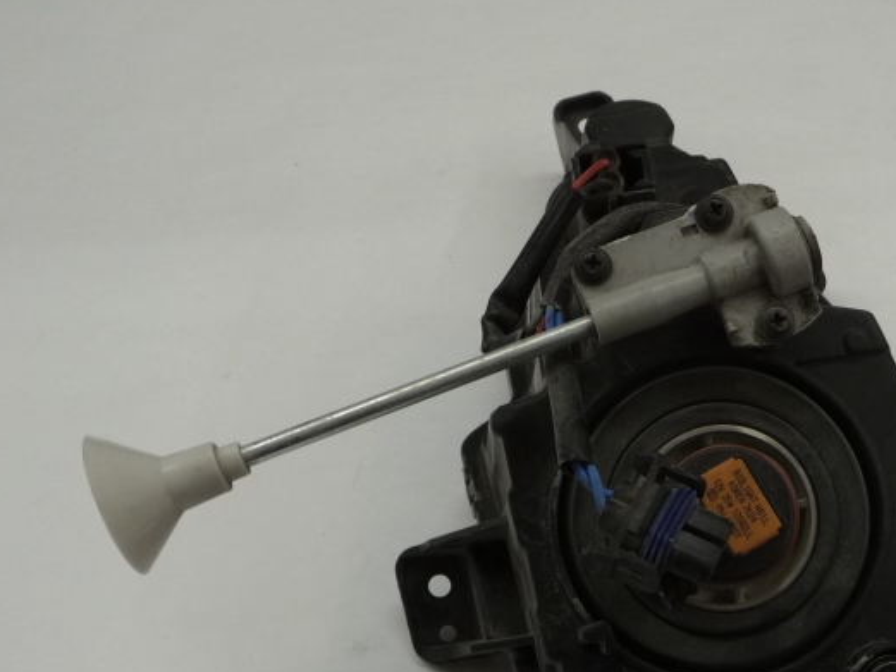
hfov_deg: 34.2
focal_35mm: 55
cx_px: 669
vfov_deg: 26.2
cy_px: 516
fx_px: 1424
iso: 100
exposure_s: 1/30
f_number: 3.3
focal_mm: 4.7
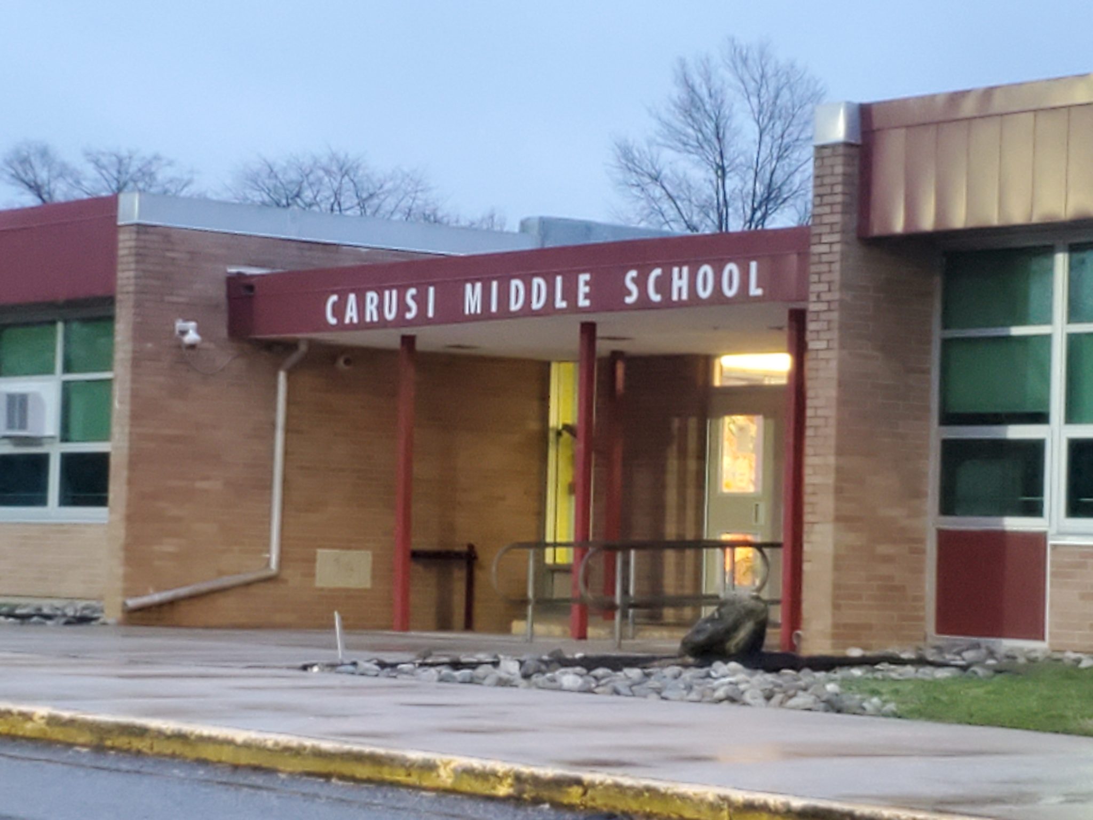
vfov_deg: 53.1
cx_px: 546
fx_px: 821
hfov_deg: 67.3
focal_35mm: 26
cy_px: 410
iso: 640
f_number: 1.5
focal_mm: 4.3
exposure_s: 1/50
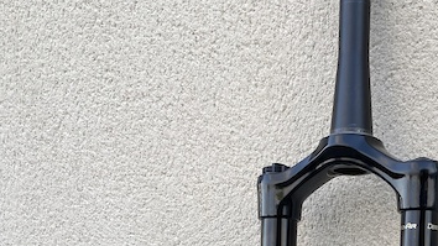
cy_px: 341
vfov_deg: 17.4
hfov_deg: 32.1
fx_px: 743
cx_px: 343
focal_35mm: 64
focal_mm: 4.25
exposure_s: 1/139
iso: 32
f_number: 1.8
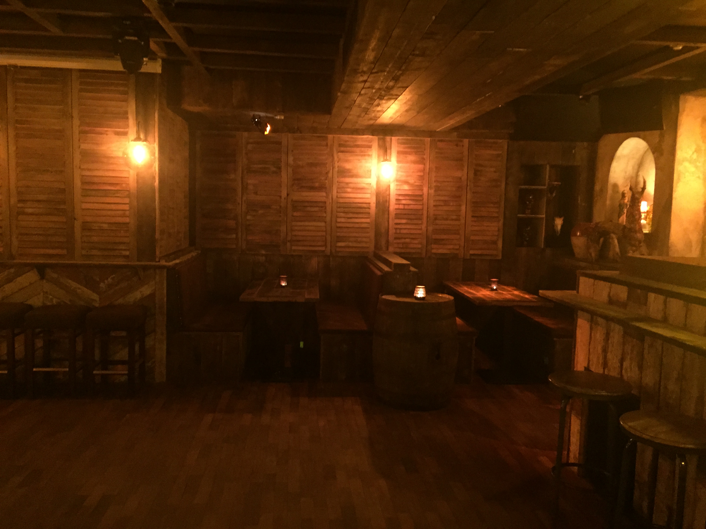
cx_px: 353
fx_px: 591
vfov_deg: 48.2
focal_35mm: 29
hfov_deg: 61.7
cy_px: 264
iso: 800
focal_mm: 4.15
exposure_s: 1/15
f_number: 2.2
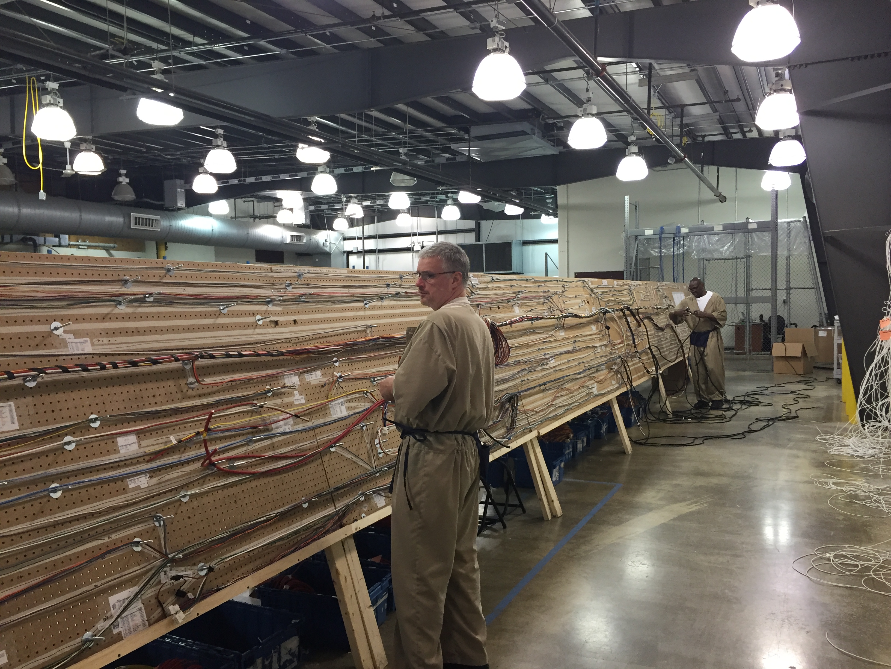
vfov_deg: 48.2
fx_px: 746
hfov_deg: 61.7
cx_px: 446
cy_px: 334
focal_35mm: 29
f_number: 2.2
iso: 50
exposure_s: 1/30
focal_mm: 4.15
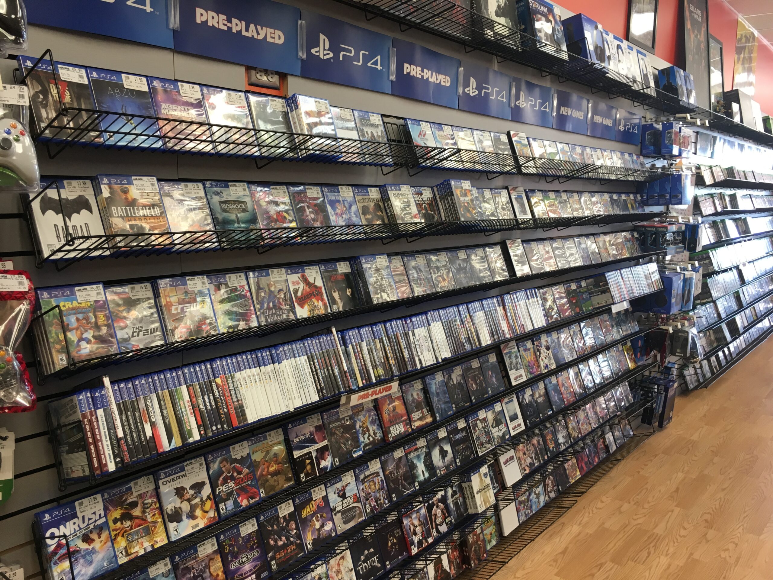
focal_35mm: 29
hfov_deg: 61.7
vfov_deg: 48.2
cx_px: 386
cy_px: 290
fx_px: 648
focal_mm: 4.15
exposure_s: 1/30
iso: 50
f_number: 2.2
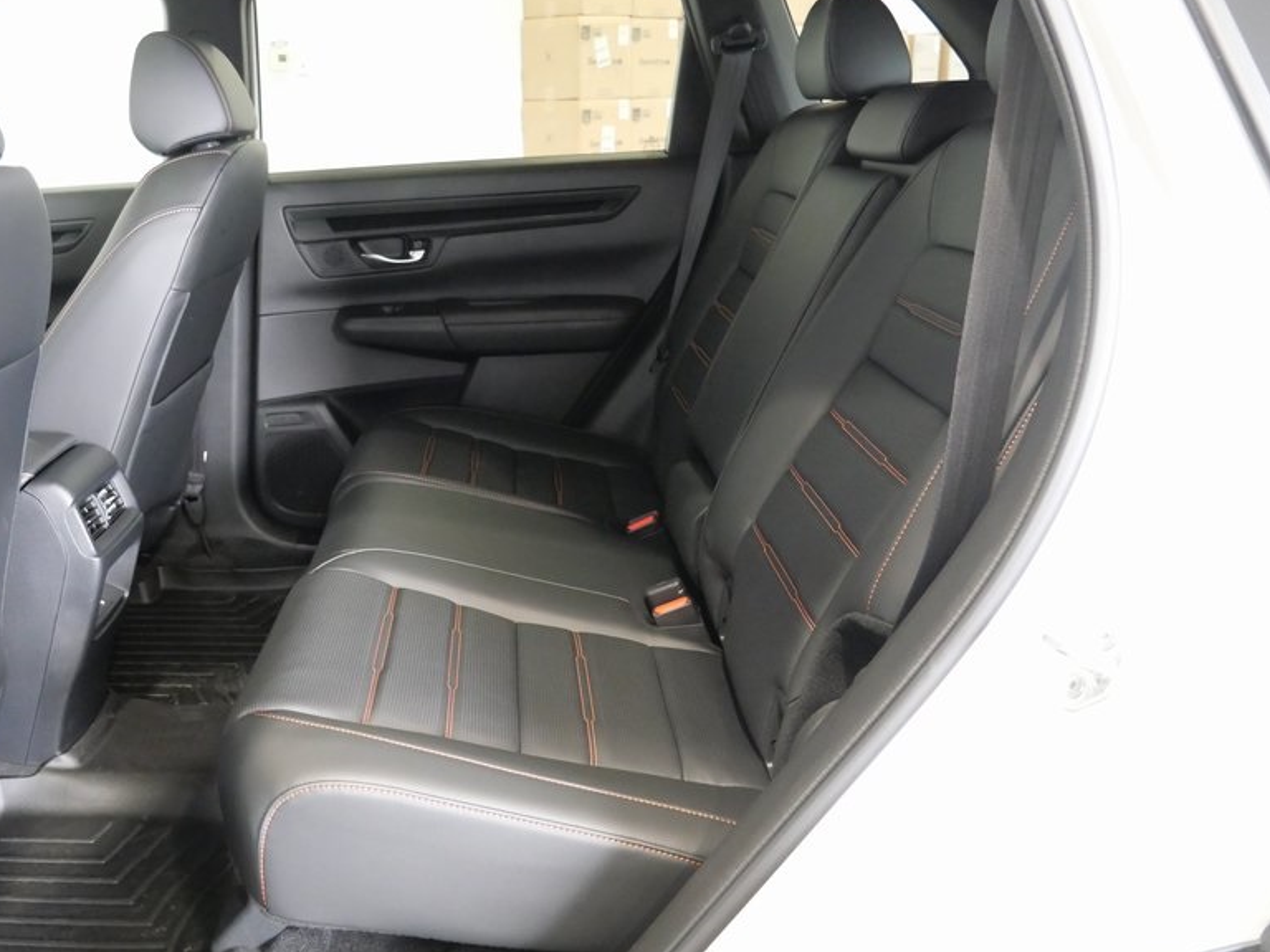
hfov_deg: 55.7
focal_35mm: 32
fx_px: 1174
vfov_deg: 44.0
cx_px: 432
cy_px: 385
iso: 3200
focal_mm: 12
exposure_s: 1/13
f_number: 3.5
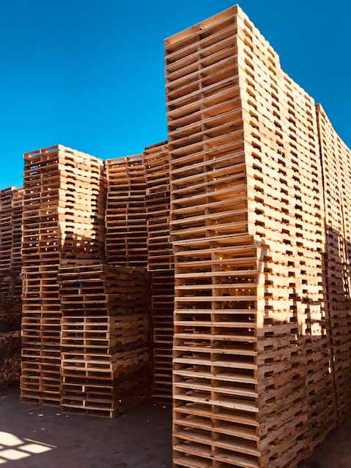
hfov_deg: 49.7
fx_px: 379
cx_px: 176
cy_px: 234
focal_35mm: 28
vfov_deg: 63.5
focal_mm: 3.99
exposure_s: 1/1842
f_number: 1.8
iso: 20
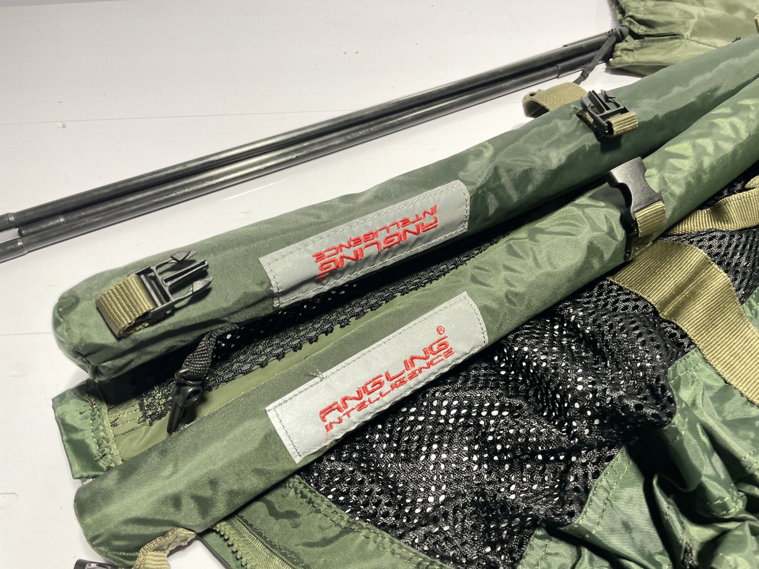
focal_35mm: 26
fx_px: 570
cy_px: 284
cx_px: 380
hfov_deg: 67.3
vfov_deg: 53.1
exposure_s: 1/100
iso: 40
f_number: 1.6
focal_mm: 4.2
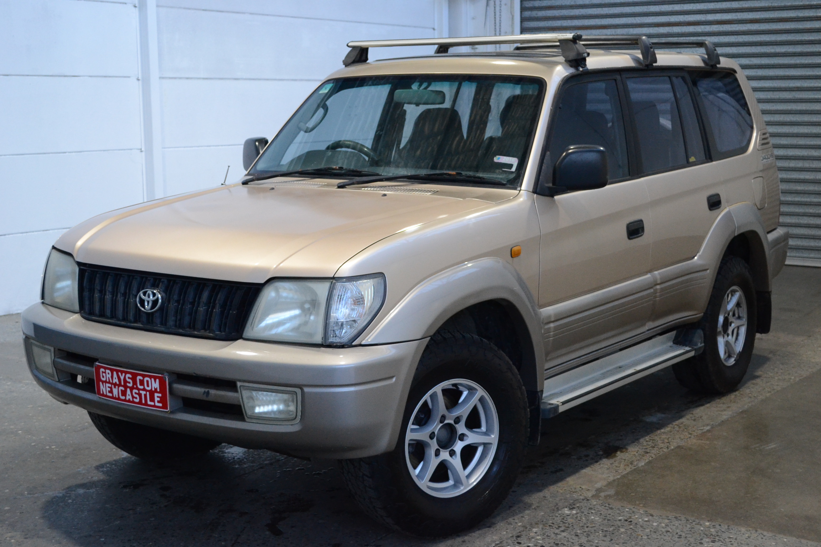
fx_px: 1163
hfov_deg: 38.9
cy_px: 274
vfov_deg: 26.5
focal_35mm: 51
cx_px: 410
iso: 1600
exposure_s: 1/200
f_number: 5
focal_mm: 34
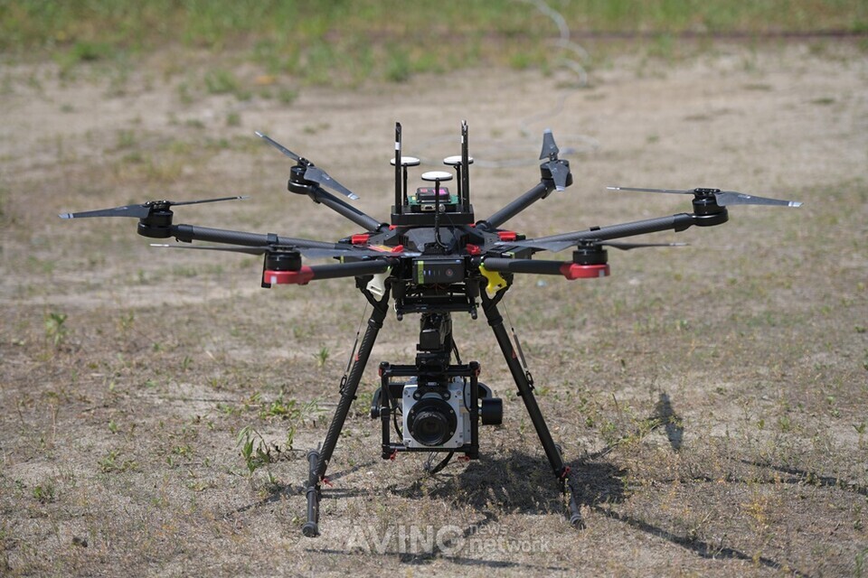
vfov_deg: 13.0
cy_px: 289
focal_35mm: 105
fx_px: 2531
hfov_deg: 19.5
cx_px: 434
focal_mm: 105
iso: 64
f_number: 3.5
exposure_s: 1/1000
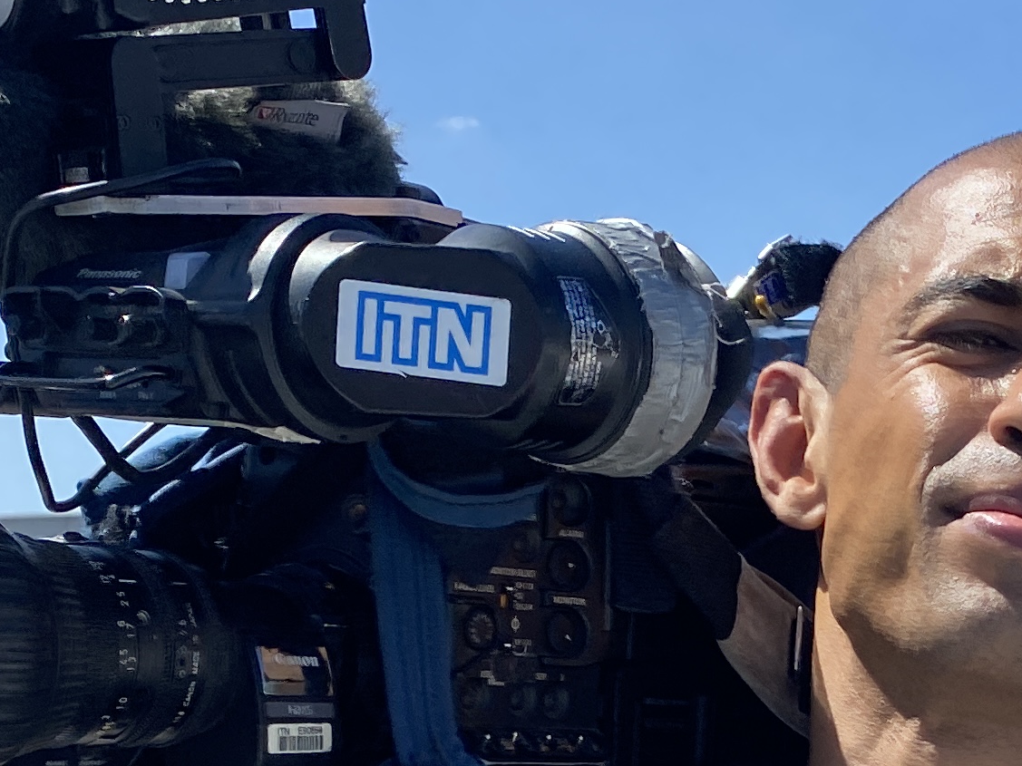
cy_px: 1208
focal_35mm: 93
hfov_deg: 20.4
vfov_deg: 14.6
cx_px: 1037
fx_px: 2745
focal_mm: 4.25
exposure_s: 1/1927
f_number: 1.8
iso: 32
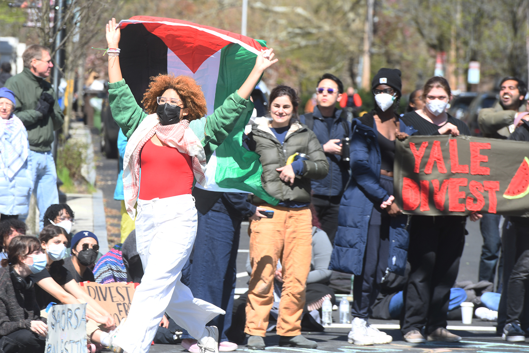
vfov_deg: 6.1
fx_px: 3291
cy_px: 190
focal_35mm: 224
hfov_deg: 9.2
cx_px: 238
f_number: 8
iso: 200
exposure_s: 1/250
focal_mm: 200
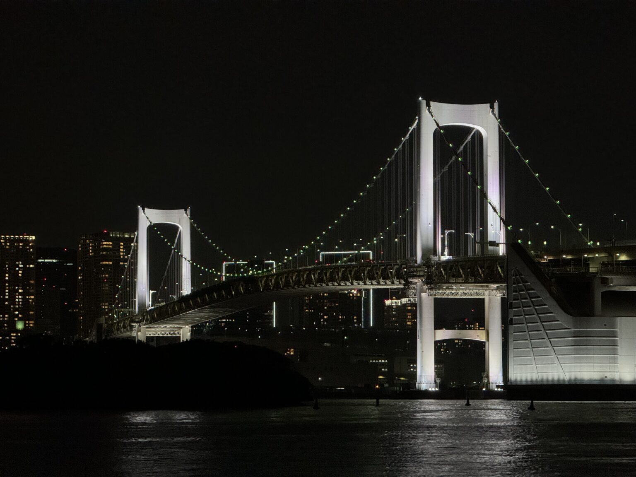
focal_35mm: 120
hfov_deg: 16.4
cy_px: 238
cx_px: 318
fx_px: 2205
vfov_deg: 12.3
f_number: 2.8
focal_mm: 15.66
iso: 640
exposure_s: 1/49
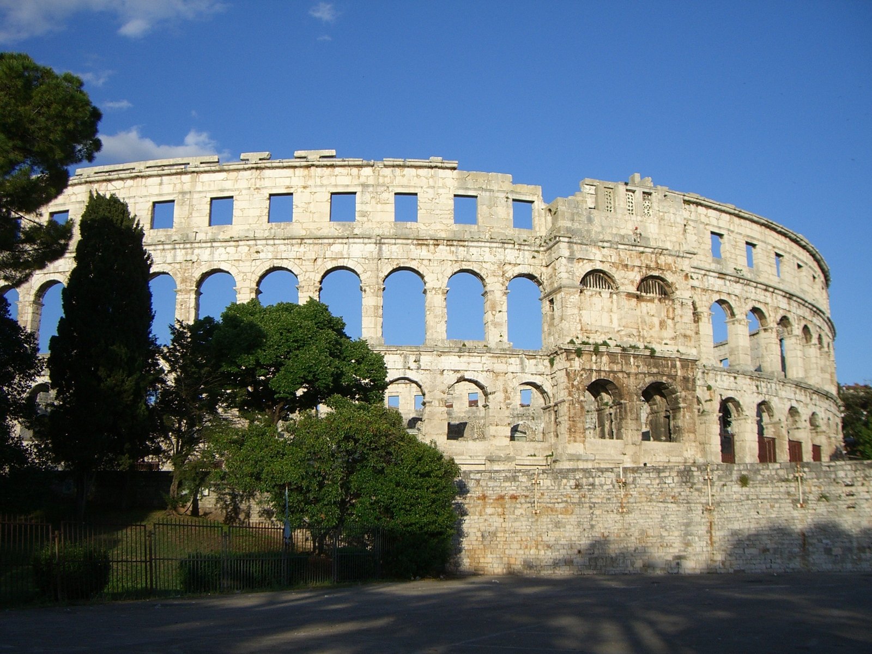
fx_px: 957
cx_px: 436
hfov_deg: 49.0
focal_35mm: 38
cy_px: 327
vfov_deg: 37.7
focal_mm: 6.2
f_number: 4.3
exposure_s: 1/640
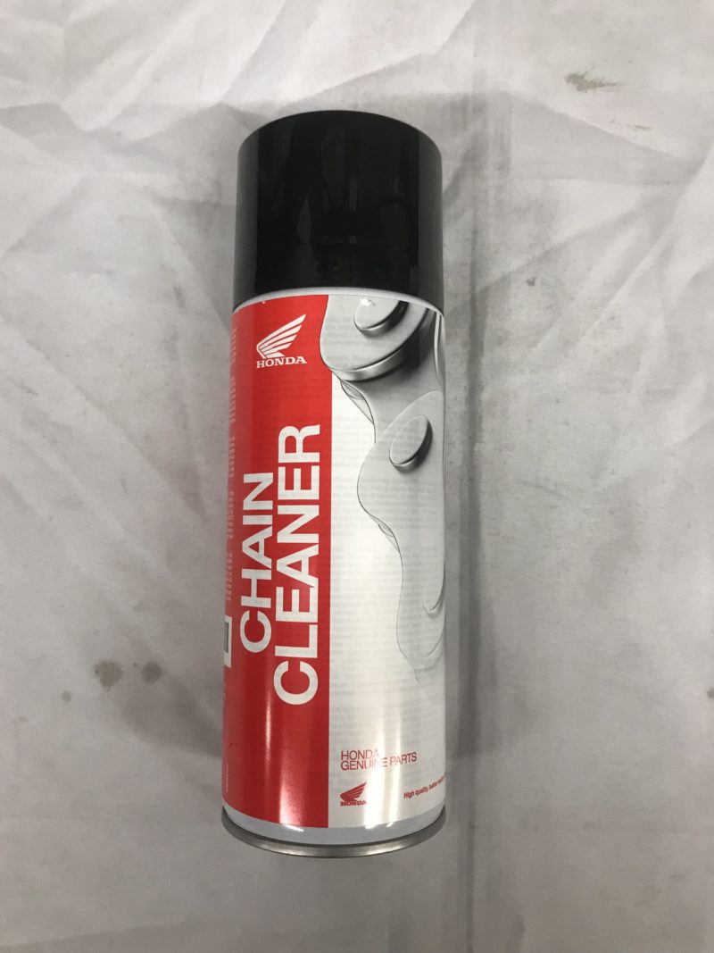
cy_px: 476
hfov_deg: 49.7
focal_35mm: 28
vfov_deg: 63.4
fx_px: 770
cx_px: 357
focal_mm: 3.99
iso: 40
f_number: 1.8
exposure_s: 1/25
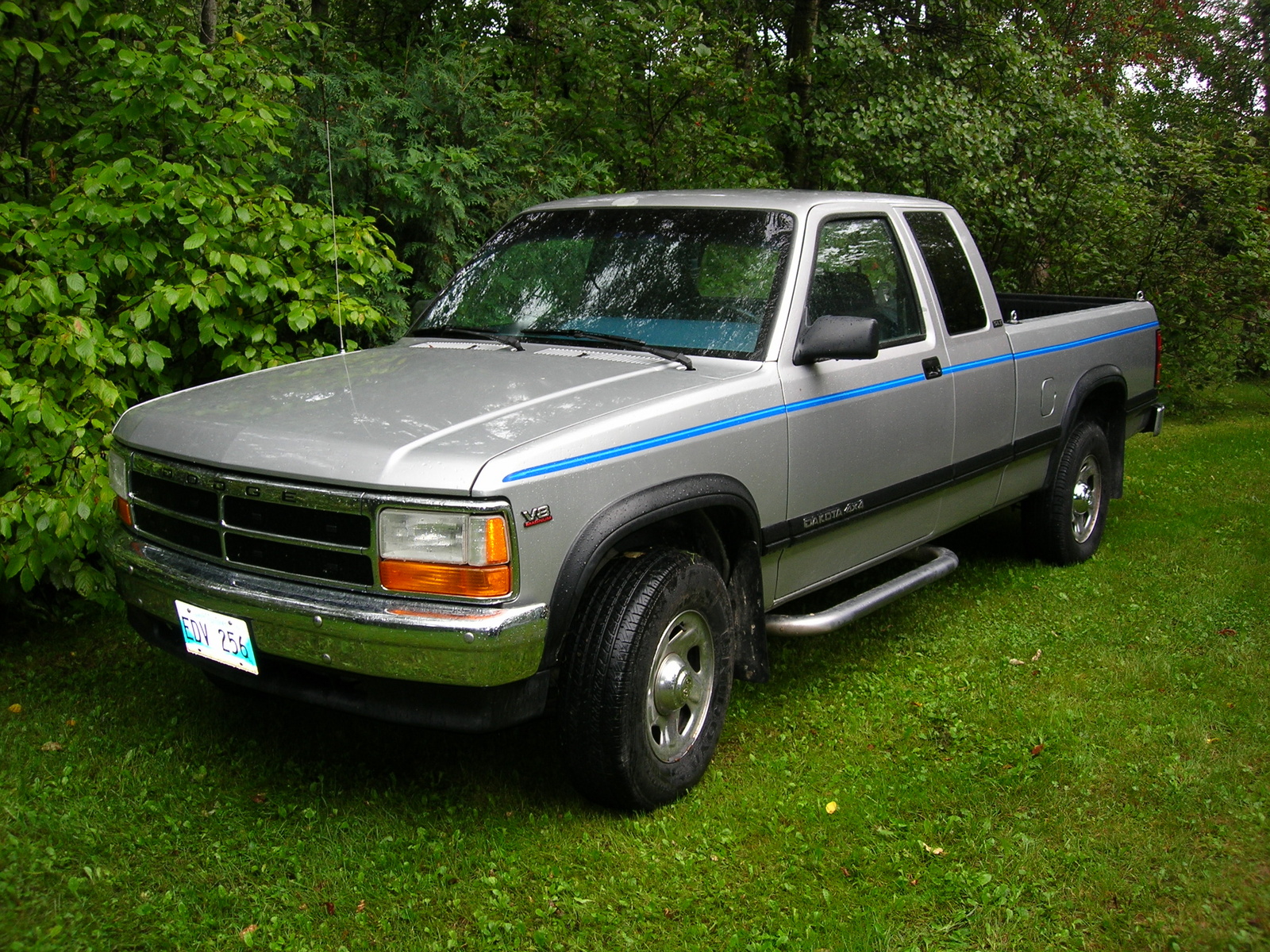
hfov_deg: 49.0
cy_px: 476
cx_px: 635
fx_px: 1394
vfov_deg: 37.7
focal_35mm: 38
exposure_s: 1/25.3
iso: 64
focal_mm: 7.8
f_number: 2.8
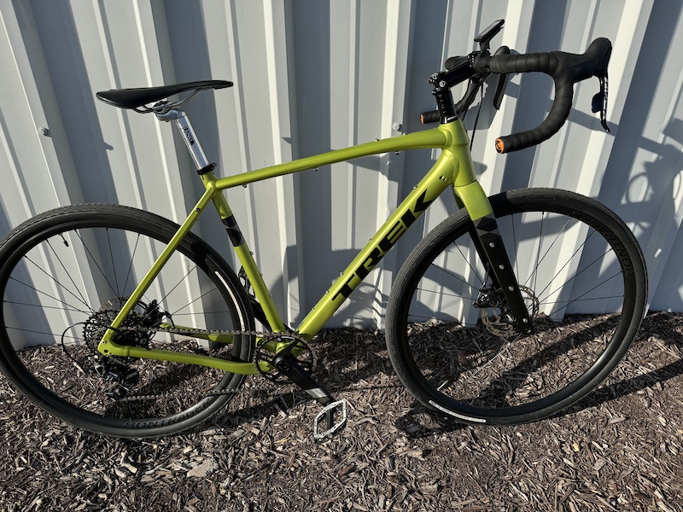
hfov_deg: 71.6
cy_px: 256
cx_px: 342
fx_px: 474
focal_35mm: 24
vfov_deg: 56.8
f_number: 1.78
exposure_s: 1/4310
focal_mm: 6.86
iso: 80
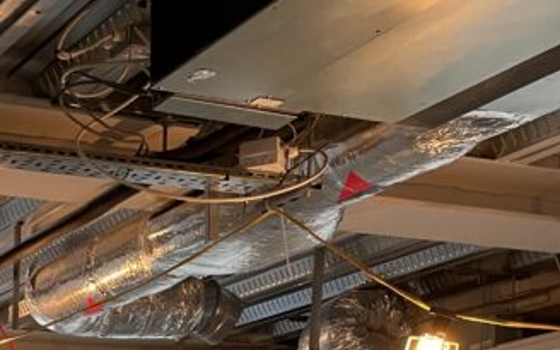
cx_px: -108
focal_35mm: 86
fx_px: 1313
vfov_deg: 13.5
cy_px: 642
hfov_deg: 22.3
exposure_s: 1/50
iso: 64
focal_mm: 4.2
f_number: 1.6
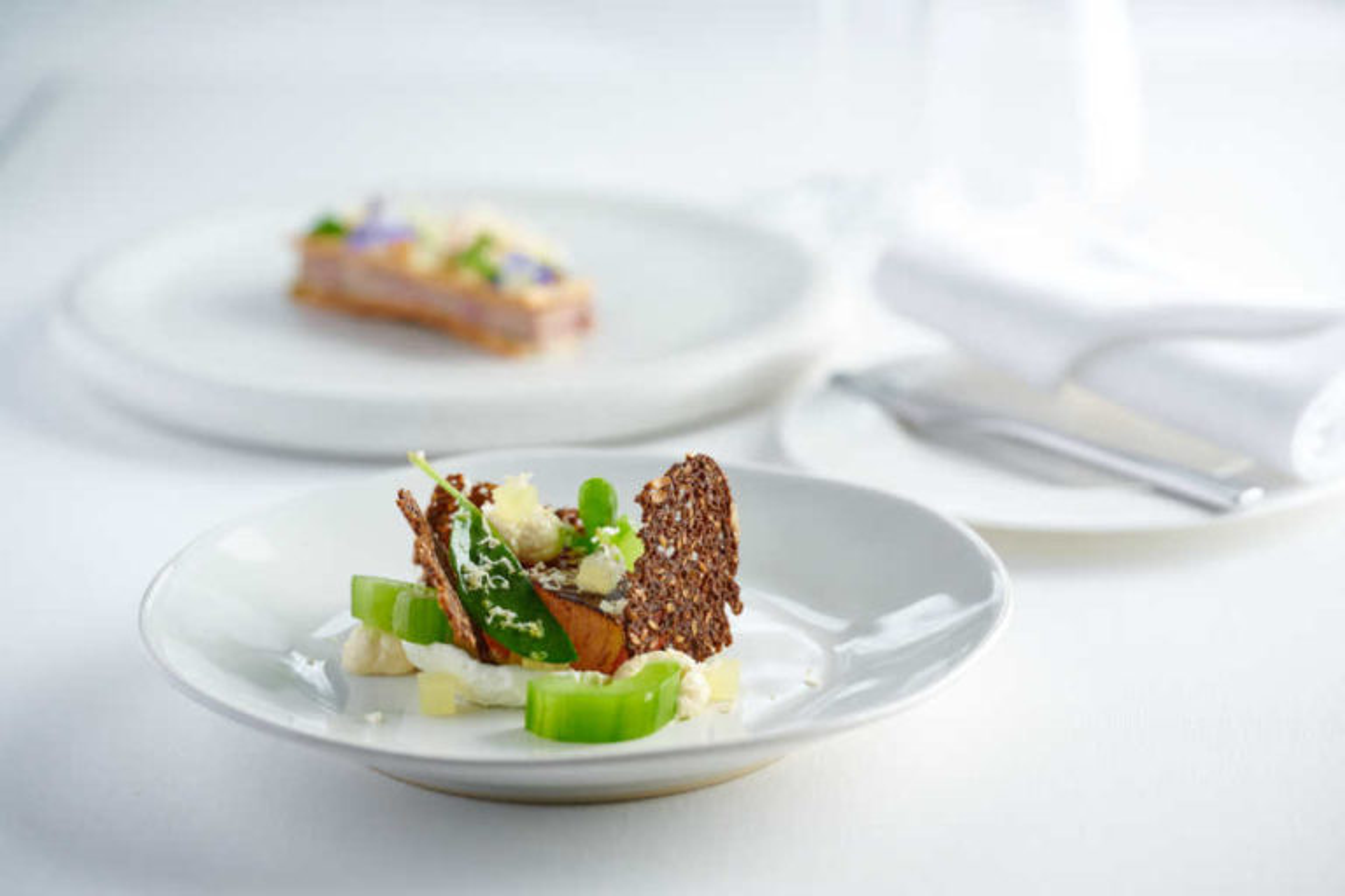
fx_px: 3923
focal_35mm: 105
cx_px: 672
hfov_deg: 19.5
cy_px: 448
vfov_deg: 13.0
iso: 200
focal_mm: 105
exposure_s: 1/100
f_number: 4.5
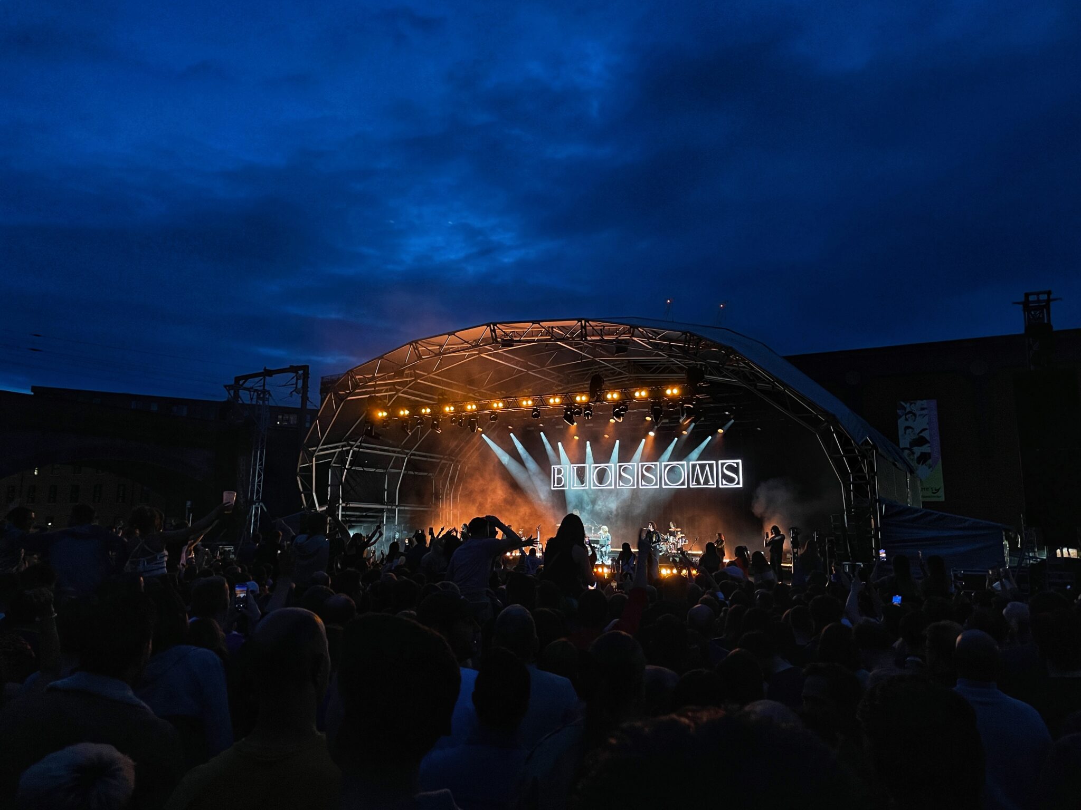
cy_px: 405
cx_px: 540
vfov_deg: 53.1
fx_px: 812
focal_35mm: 26
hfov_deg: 67.3
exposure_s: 1/60
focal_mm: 4.2
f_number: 1.6
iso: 200
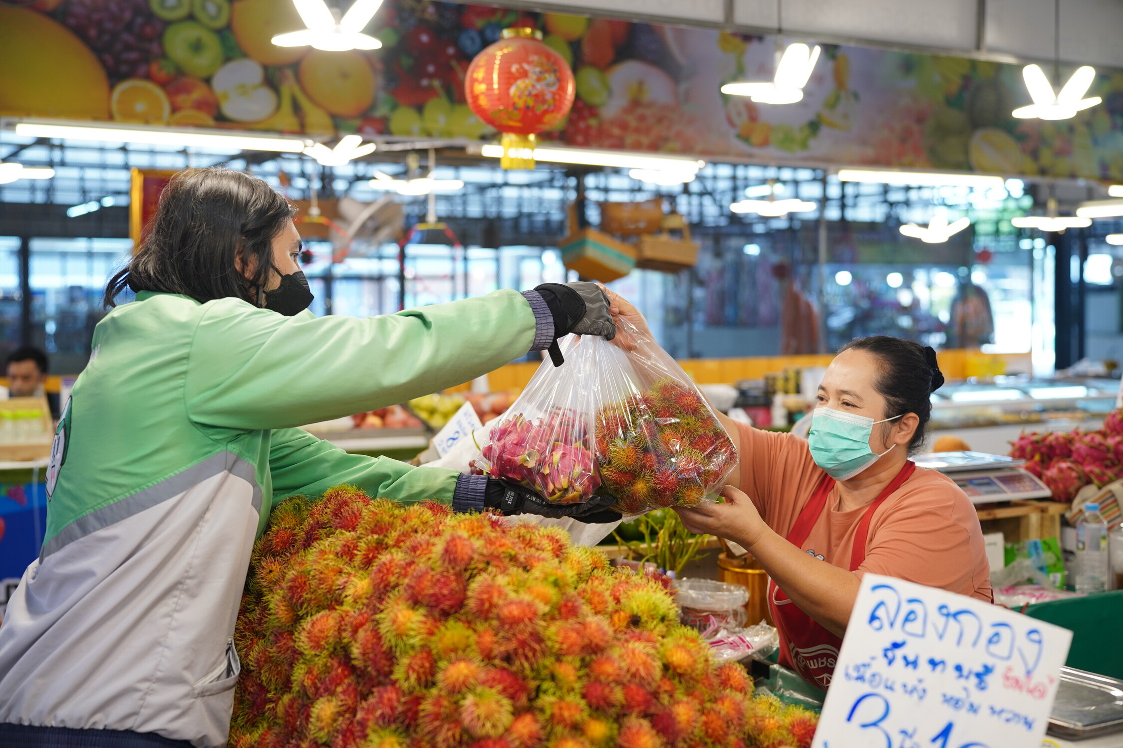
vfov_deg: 29.2
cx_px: 562
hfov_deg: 42.7
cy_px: 374
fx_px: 1435
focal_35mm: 46
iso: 400
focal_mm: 46
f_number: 2.8
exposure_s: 1/200
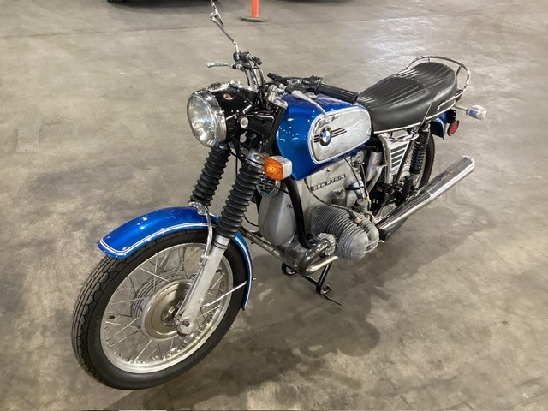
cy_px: 206
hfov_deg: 58.4
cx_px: 274
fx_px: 491
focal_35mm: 31
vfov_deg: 45.4
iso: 320
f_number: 2.4
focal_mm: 3.3
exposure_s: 1/50
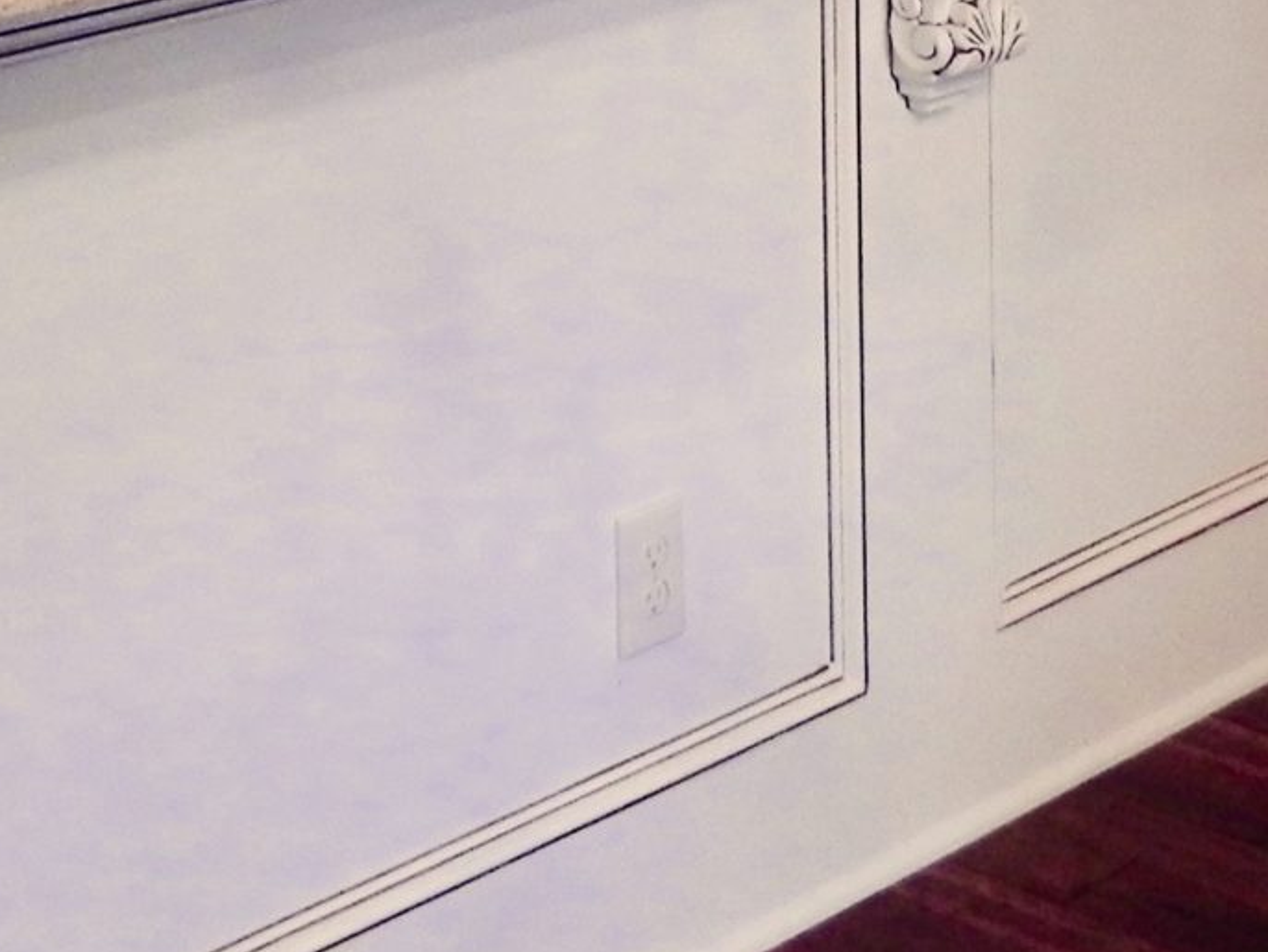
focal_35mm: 97
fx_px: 3554
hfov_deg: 20.2
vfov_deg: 13.6
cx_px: 591
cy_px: -776
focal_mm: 4.6
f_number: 2.8
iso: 191
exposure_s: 1/30
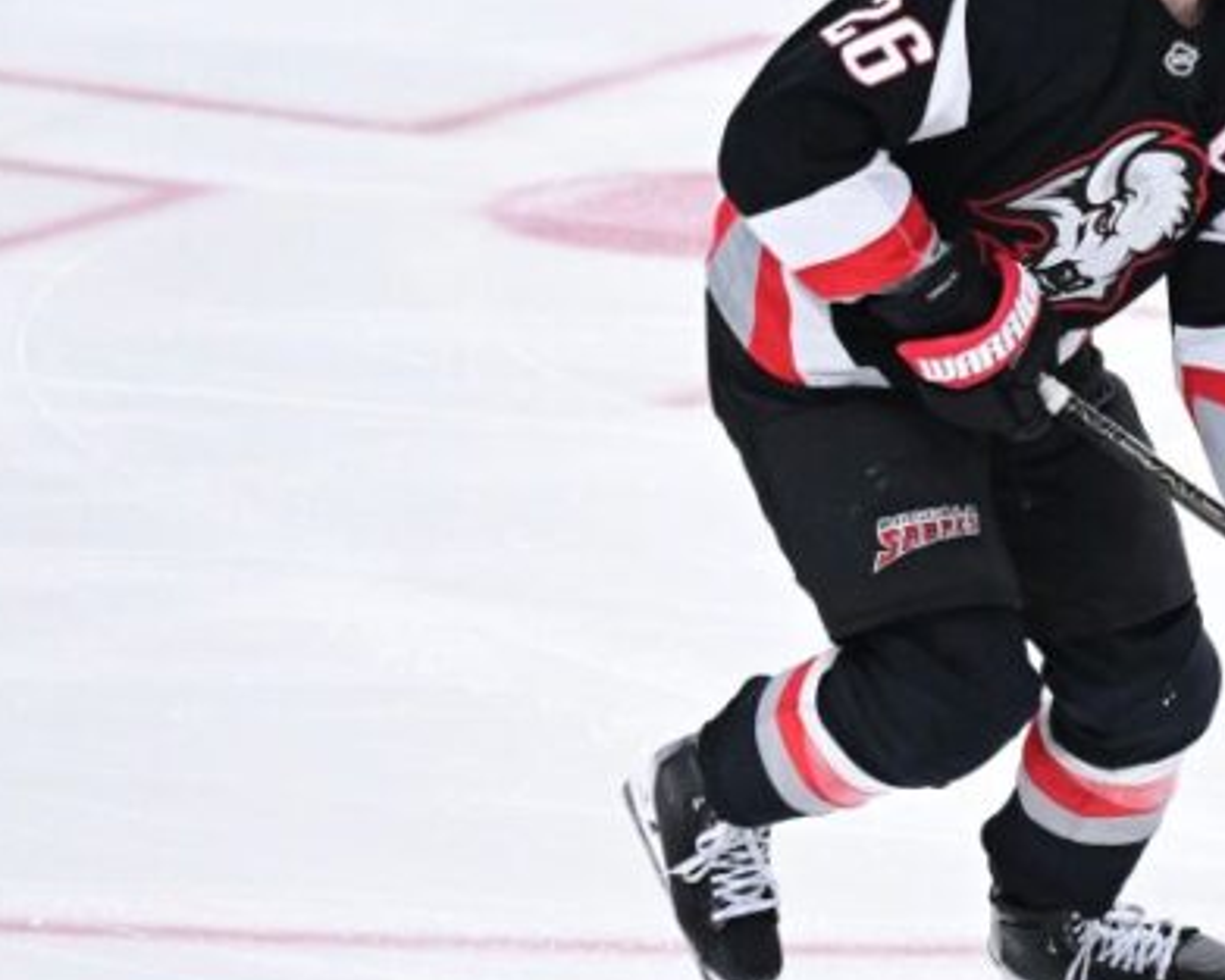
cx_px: 1081
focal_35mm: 553
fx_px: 20054
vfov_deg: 2.8
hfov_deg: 3.5
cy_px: 423
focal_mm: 300
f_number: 2.8
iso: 3200
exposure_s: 1/2000
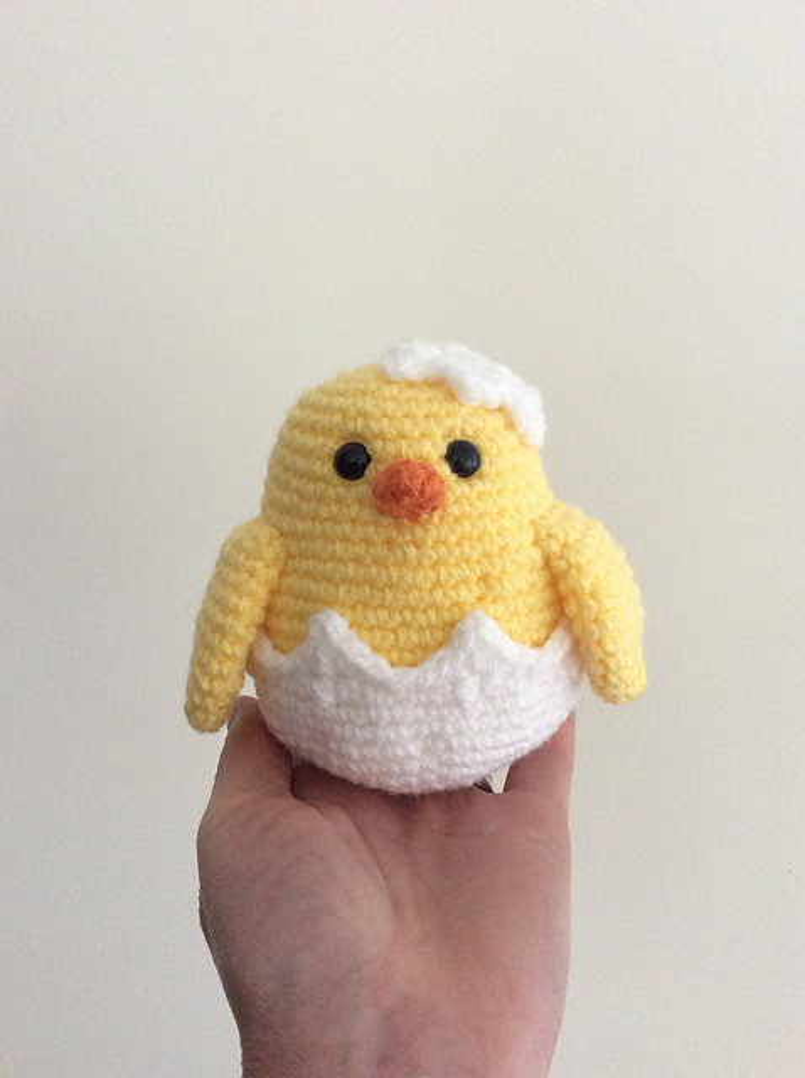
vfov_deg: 56.9
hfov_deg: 44.1
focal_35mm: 32
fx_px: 995
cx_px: 402
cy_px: 539
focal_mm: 3.3
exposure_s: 1/25
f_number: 2.4
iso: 200
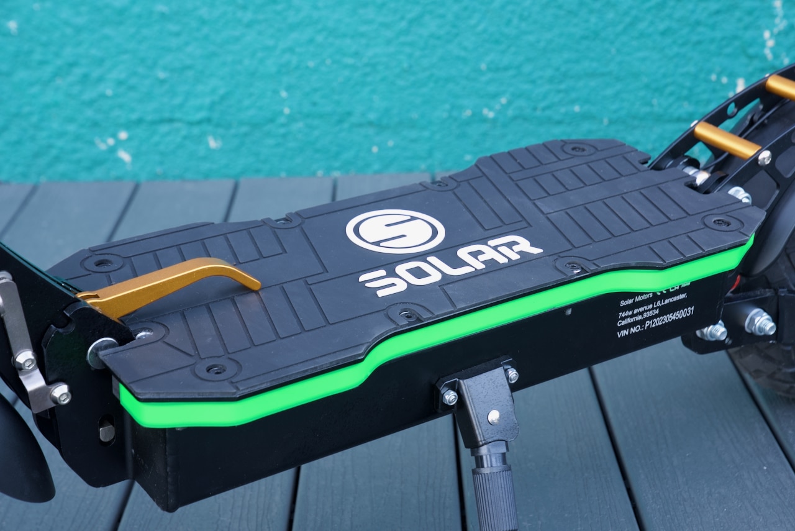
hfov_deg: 29.2
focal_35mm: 69
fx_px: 1525
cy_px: 266
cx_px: 398
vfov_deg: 19.8
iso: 500
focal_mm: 69
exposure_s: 1/50
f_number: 8
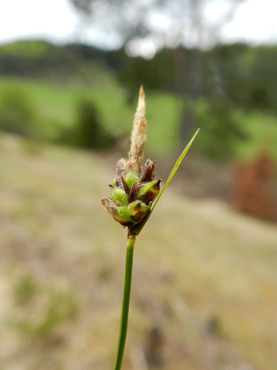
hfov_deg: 44.2
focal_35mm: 32
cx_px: 138
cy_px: 185
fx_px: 341
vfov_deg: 56.8
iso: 160
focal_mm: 5.6
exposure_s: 1/250
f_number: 3.7
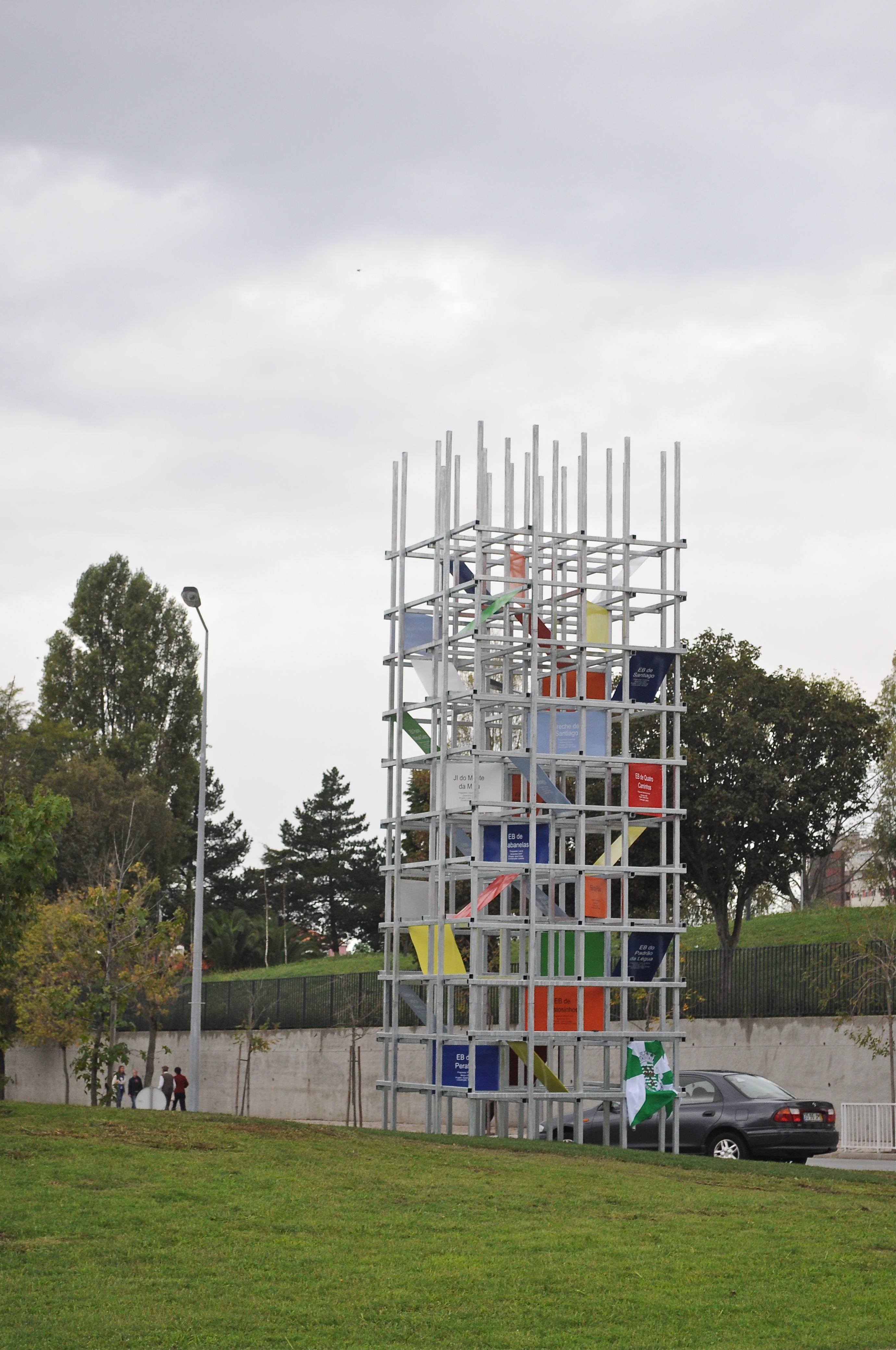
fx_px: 2527
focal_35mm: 68
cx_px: 448
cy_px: 675
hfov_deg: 20.1
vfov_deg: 29.9
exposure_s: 1/1000
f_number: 5.3
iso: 640
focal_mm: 45
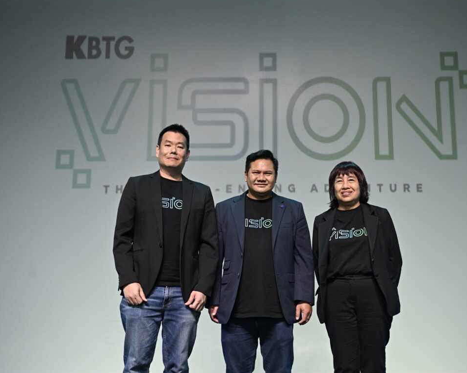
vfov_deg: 33.4
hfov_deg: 41.1
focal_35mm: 45
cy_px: 185
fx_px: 622
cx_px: 262
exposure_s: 1/125
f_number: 4.5
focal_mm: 39
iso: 1600
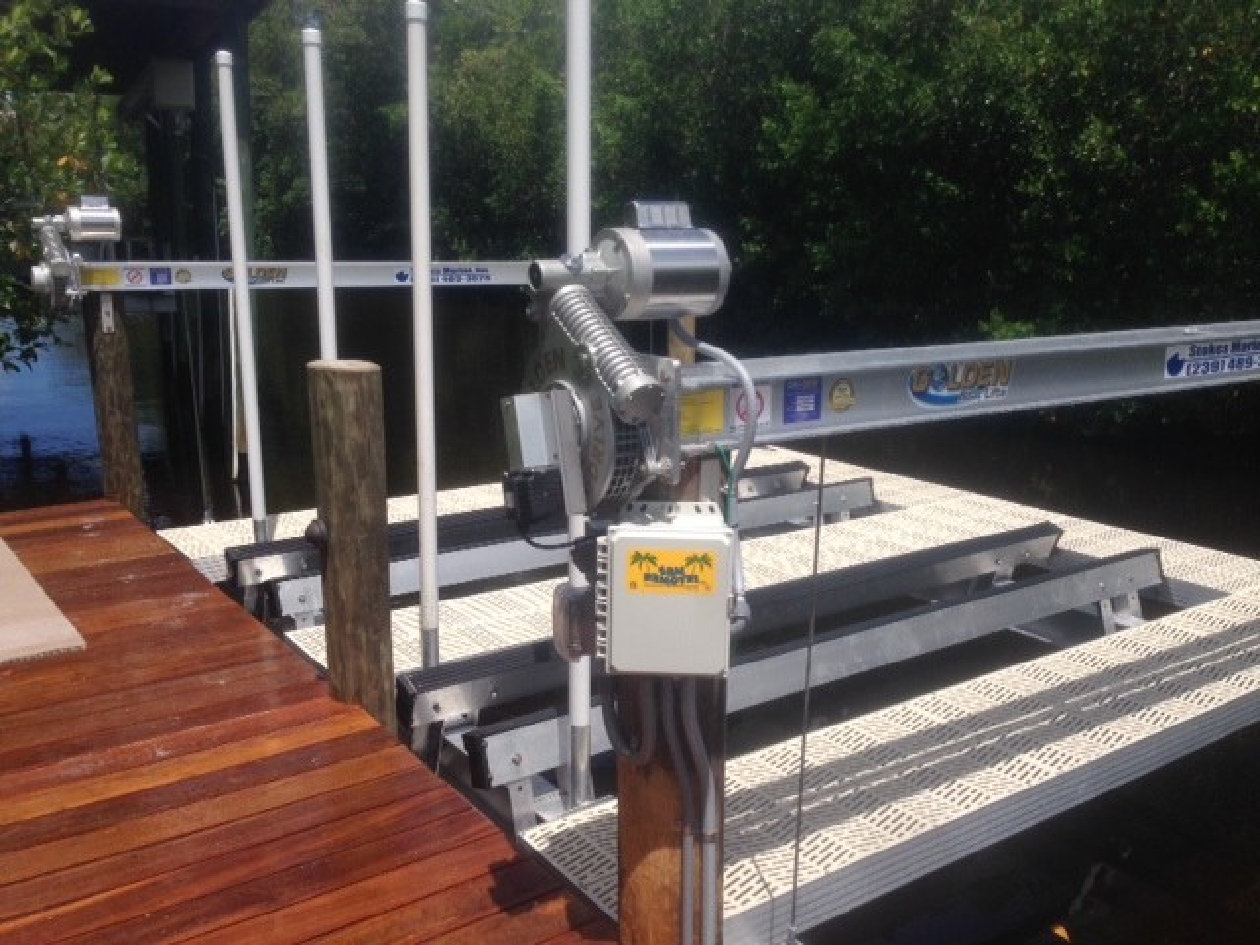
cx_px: 630
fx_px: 1201
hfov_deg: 55.4
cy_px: 472
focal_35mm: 33
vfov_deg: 42.9
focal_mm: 4.12
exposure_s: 1/2088
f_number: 2.4
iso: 50
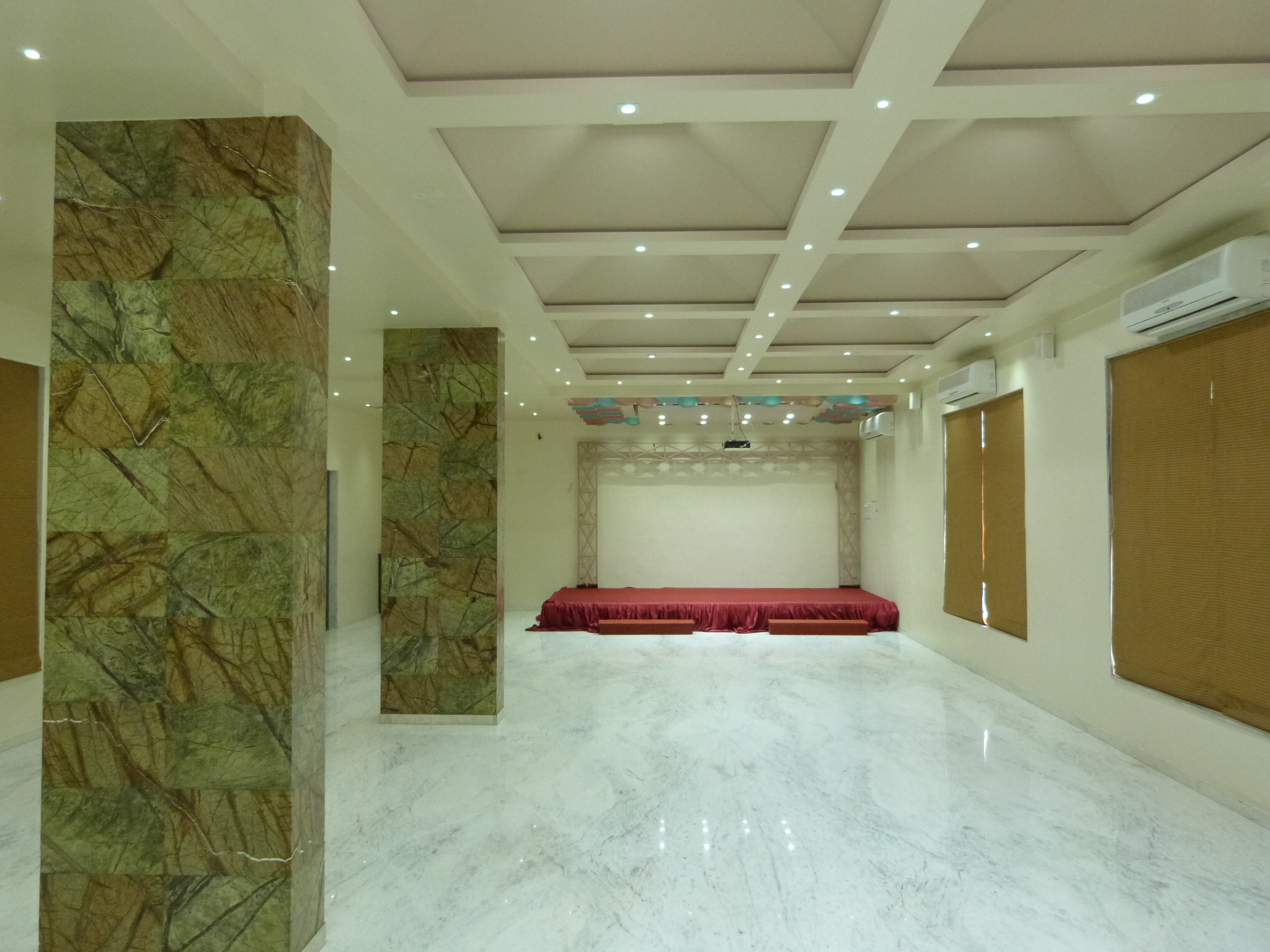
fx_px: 917
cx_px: 635
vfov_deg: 54.9
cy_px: 476
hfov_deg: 69.4
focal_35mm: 25
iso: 320
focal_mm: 4.5
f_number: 2.8
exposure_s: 1/60
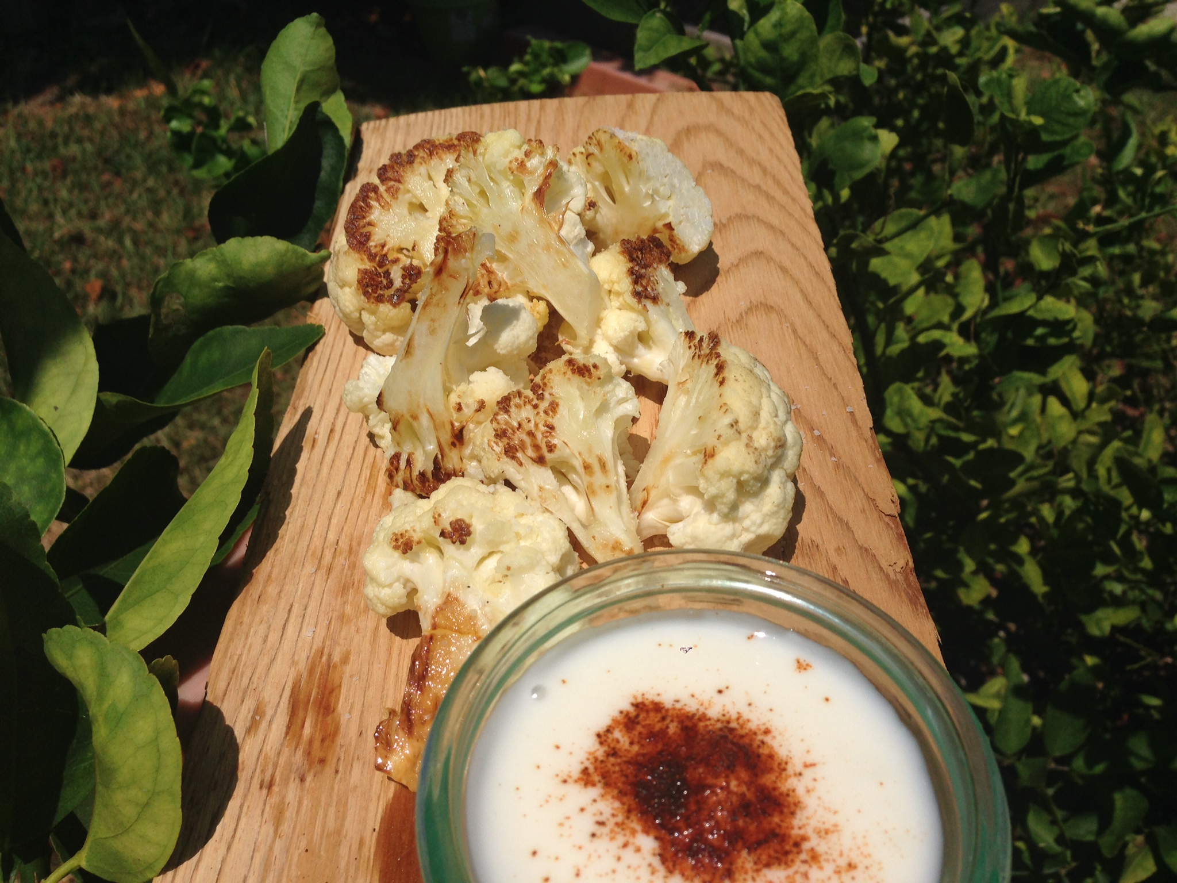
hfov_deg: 55.4
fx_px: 1122
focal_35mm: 33
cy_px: 442
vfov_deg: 42.9
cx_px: 588
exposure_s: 1/5435
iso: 50
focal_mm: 4.12
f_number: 2.4
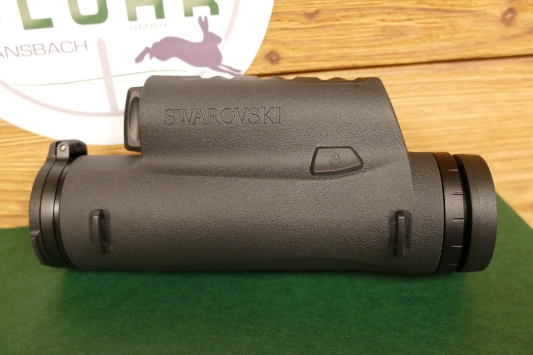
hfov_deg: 55.8
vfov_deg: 38.9
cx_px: 266
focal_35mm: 34
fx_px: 503
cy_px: 178
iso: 1600
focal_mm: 12.38
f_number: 3.1
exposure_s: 1/80
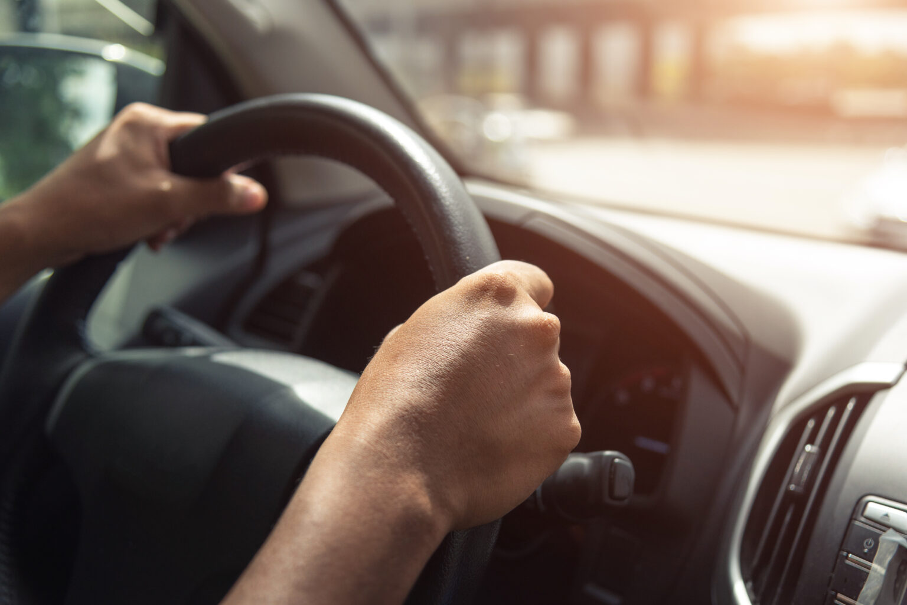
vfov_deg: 29.3
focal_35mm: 46
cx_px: 454
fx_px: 1159
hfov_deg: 42.7
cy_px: 302
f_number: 4
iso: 320
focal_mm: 46
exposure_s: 1/1250
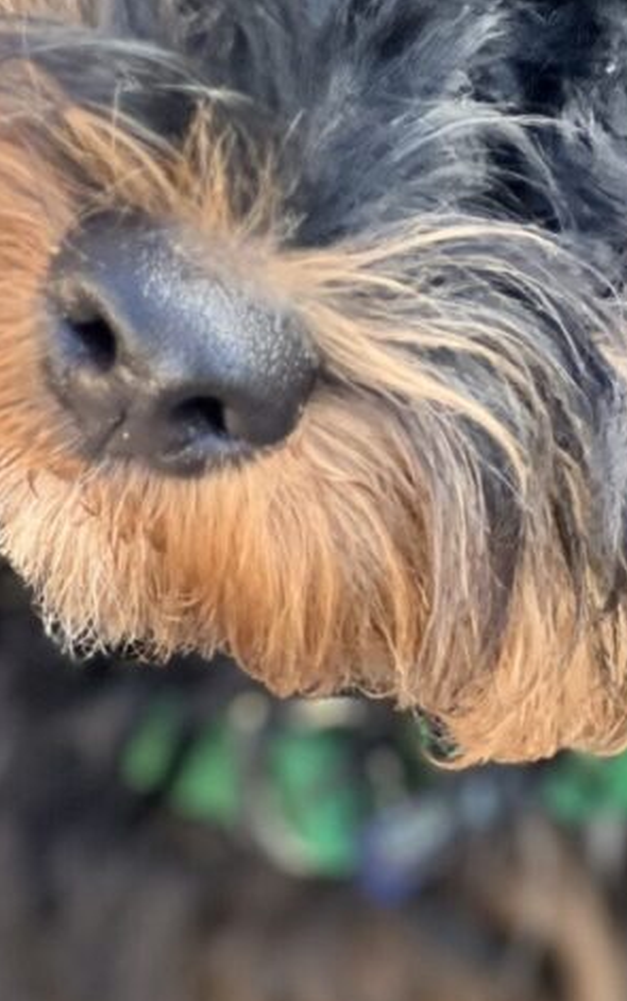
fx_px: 7562
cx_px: 1016
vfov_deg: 7.6
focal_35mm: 277
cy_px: 264
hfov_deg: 4.7
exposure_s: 1/91
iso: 250
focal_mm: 9
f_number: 2.8
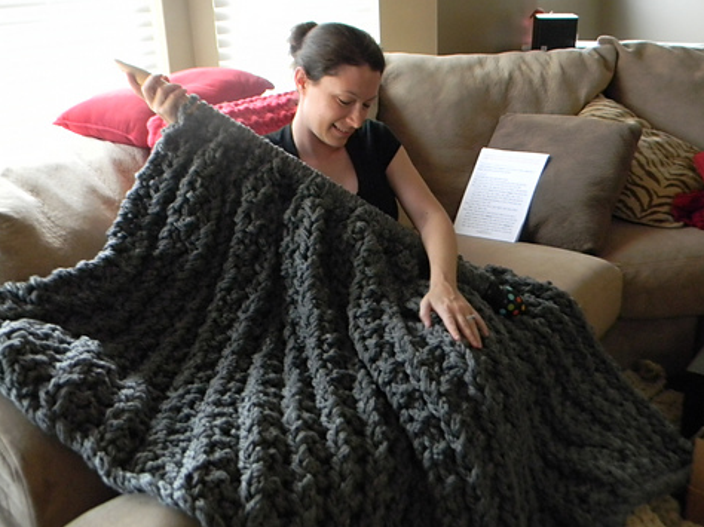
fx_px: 772
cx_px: 368
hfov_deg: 49.0
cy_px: 253
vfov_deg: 37.7
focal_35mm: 38
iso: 400
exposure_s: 1/8.2
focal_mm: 6.4
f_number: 3.7
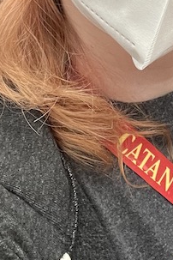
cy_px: -113
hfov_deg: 11.9
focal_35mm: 110
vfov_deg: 17.1
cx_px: 263
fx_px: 793
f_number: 2.2
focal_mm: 2.71
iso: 100
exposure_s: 1/95
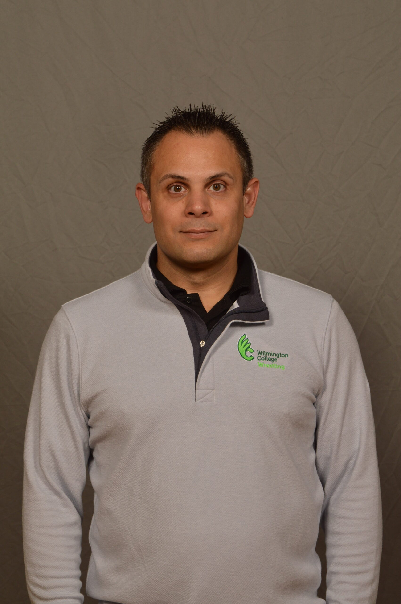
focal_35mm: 117
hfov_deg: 11.7
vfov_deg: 17.5
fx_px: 1958
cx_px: 200
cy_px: 302
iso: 200
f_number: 7.1
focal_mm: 78
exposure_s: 1/160
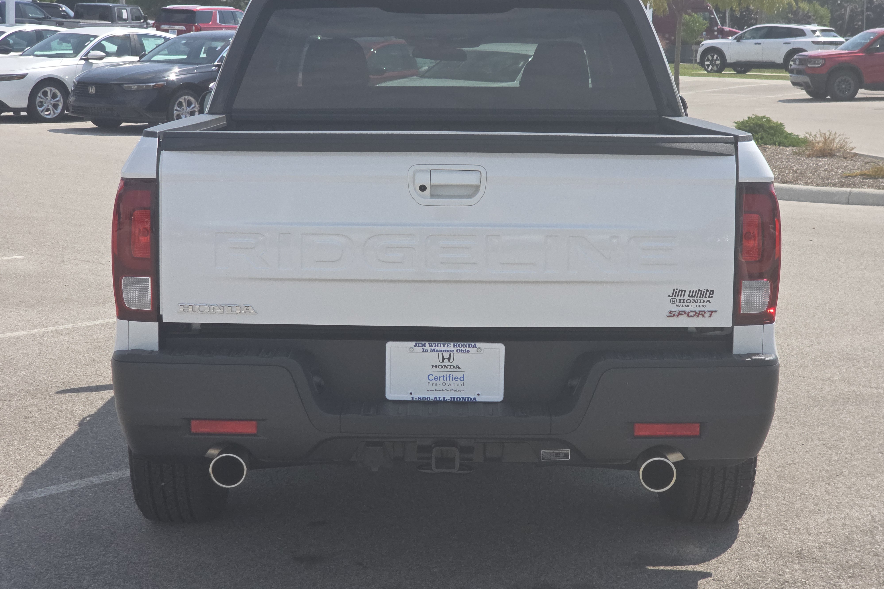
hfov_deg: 28.1
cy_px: 266
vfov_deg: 18.9
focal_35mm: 72
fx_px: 1768
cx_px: 443
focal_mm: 7.9
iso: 50
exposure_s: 1/2071
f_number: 2.4
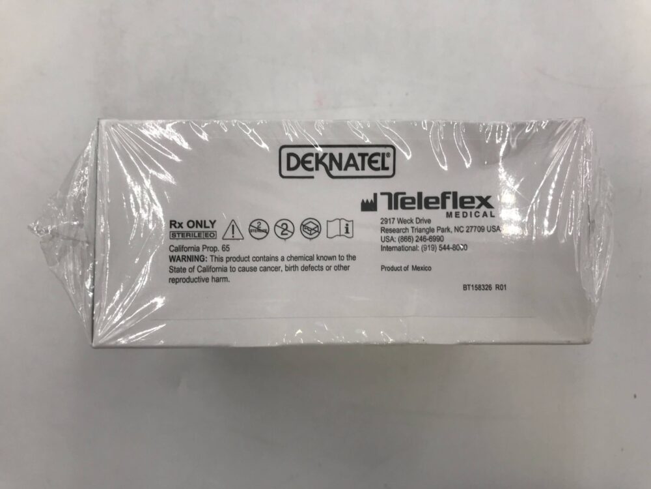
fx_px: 527
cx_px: 326
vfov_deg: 49.7
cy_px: 244
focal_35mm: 28
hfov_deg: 63.4
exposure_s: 1/60
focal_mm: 3.99
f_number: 1.8
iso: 32
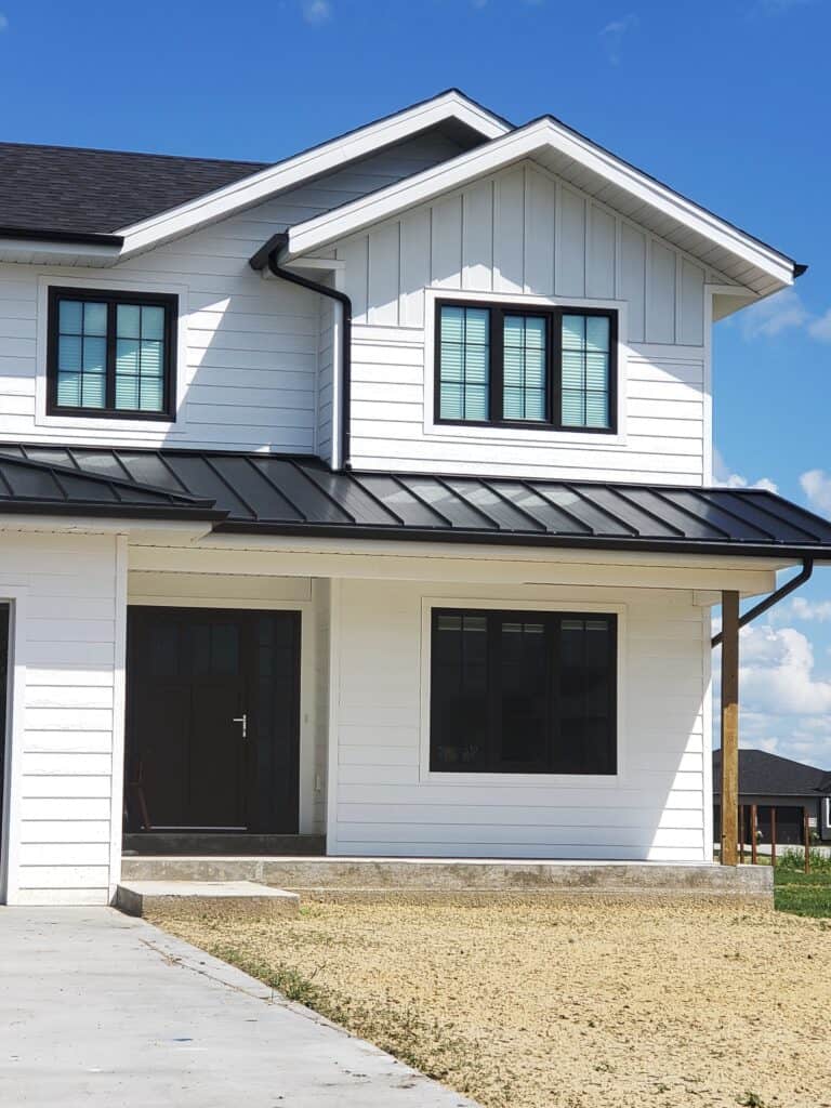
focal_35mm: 52
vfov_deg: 36.8
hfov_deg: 28.0
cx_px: 416
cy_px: 554
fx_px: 1664
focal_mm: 6
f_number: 2.4
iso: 32
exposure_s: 1/919
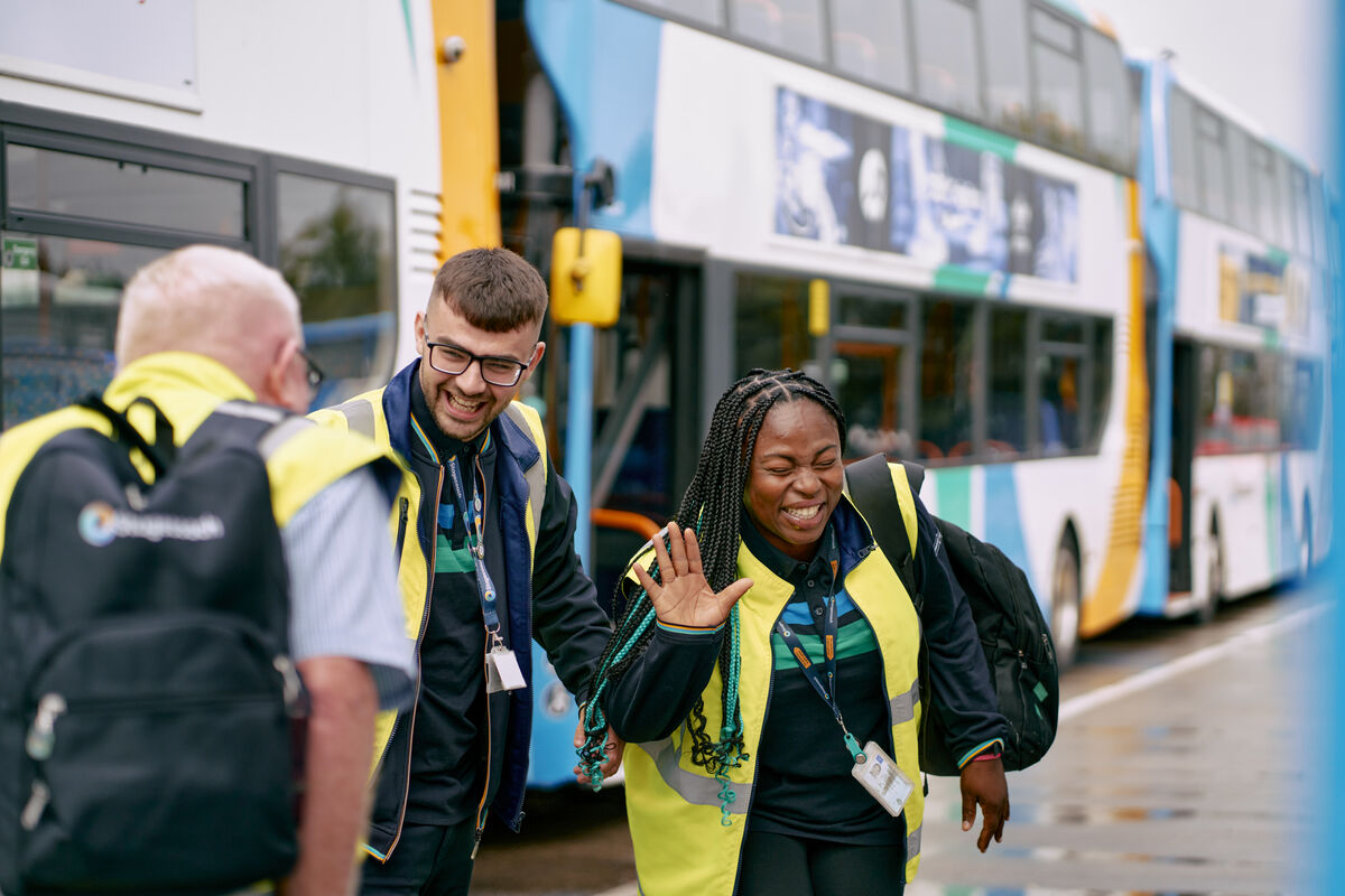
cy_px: 448
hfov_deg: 23.9
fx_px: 3175
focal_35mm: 85
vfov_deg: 16.1
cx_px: 672
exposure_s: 1/5000
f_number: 2.5
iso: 400
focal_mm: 85
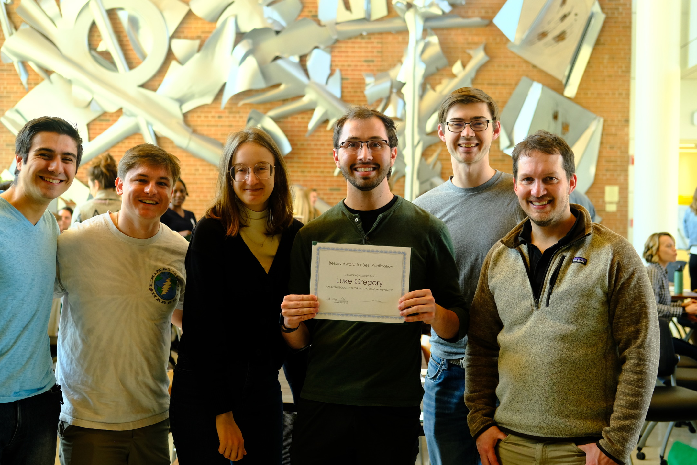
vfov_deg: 21.6
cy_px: 211
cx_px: 315
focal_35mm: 63
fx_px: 1220
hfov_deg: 31.9
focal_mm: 35
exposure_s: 1/150
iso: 1000
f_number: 2.8
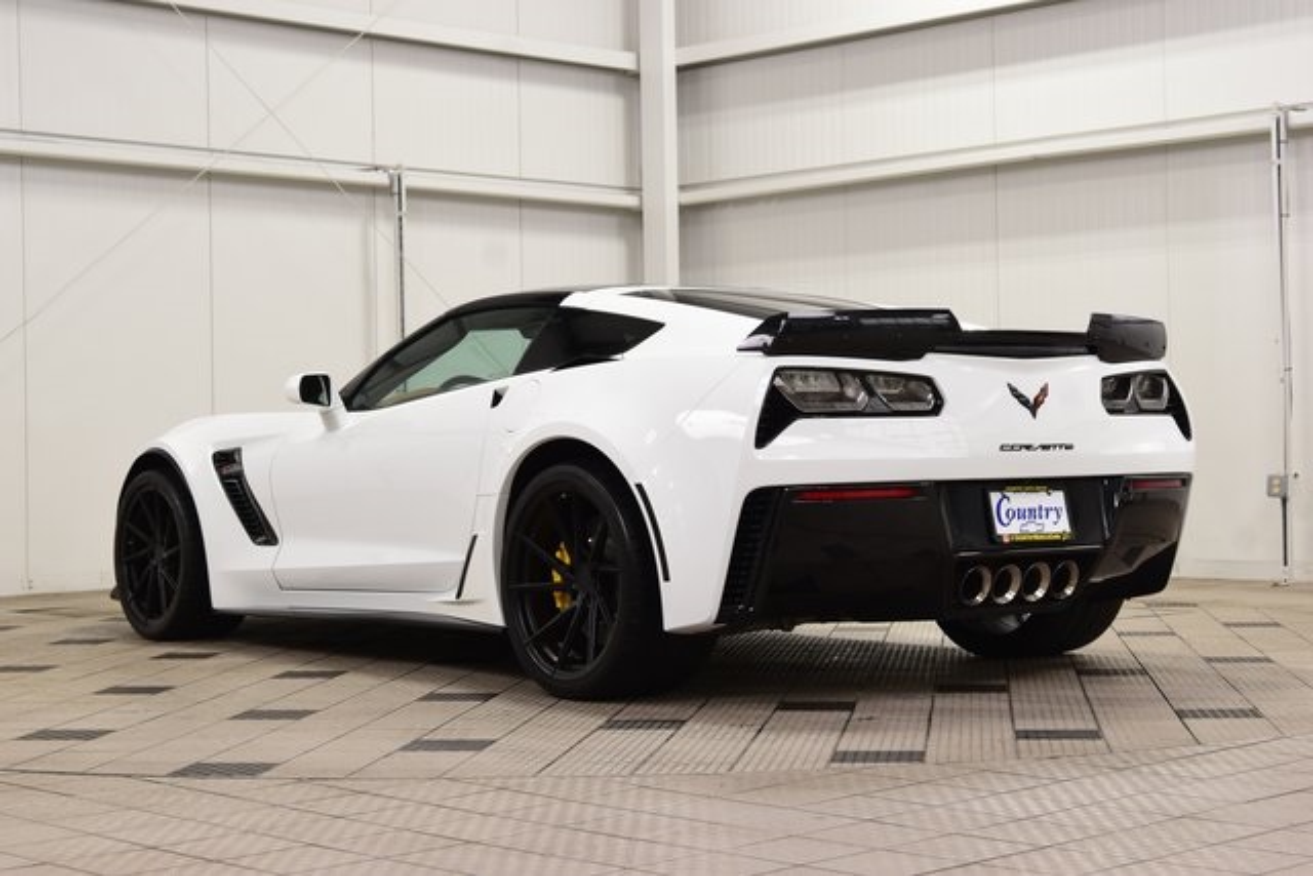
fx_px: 2298
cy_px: 438
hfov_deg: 31.9
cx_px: 656
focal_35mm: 63
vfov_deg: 21.6
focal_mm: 42
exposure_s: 1/30
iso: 640
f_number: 7.1
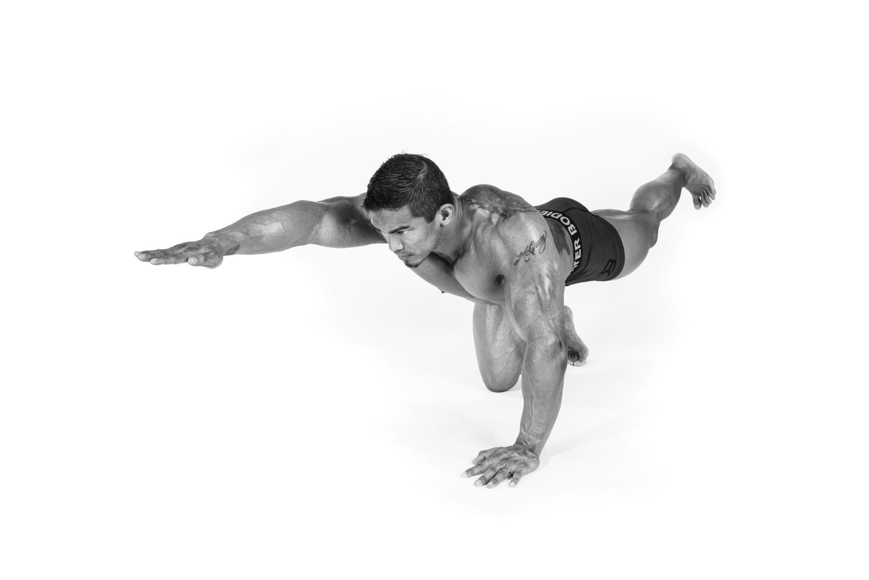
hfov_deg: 53.1
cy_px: 290
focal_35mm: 36
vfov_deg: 36.9
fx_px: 869
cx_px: 434
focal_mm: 36
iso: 100
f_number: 6.3
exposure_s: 1/80
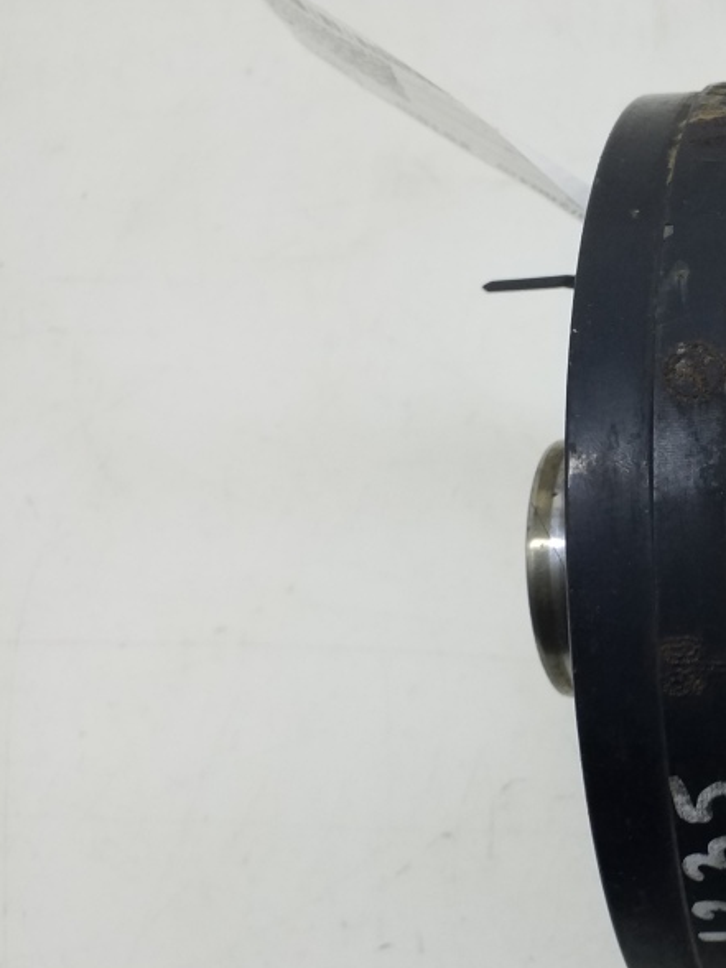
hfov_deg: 27.7
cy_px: 631
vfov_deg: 40.0
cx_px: 835
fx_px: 1314
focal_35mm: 47
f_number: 1.9
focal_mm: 3.6
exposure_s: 1/50
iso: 125
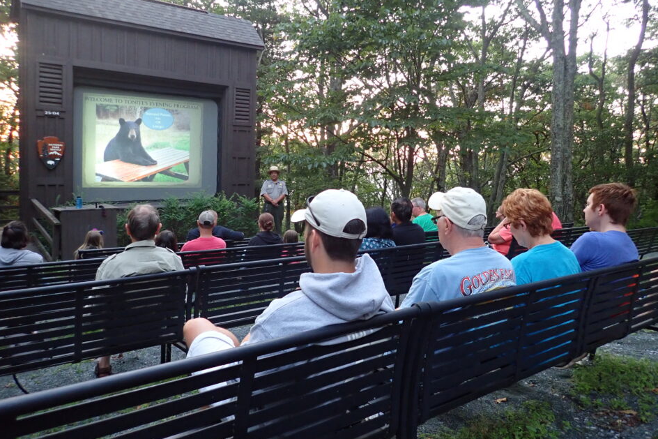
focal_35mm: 27
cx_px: 324
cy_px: 186
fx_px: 493
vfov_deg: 47.7
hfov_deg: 67.4
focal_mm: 4.5
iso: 500
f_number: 2
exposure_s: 1/30
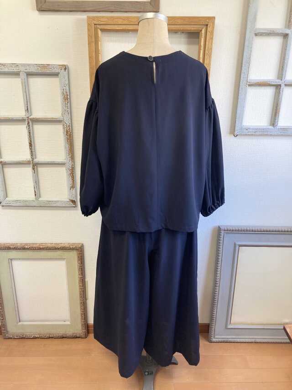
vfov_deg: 63.4
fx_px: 315
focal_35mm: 28
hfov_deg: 49.8
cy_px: 195
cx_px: 146
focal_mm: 3.99
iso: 40
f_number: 1.8
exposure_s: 1/50
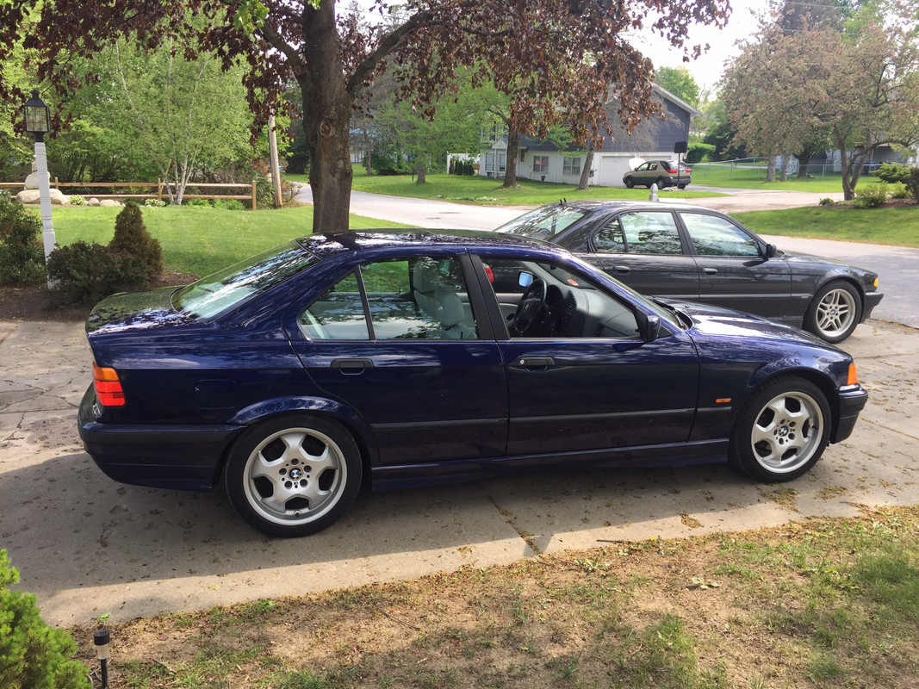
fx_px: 770
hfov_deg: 61.7
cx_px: 460
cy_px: 344
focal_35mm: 29
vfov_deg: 48.2
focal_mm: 4.15
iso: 32
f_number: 2.2
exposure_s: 1/267
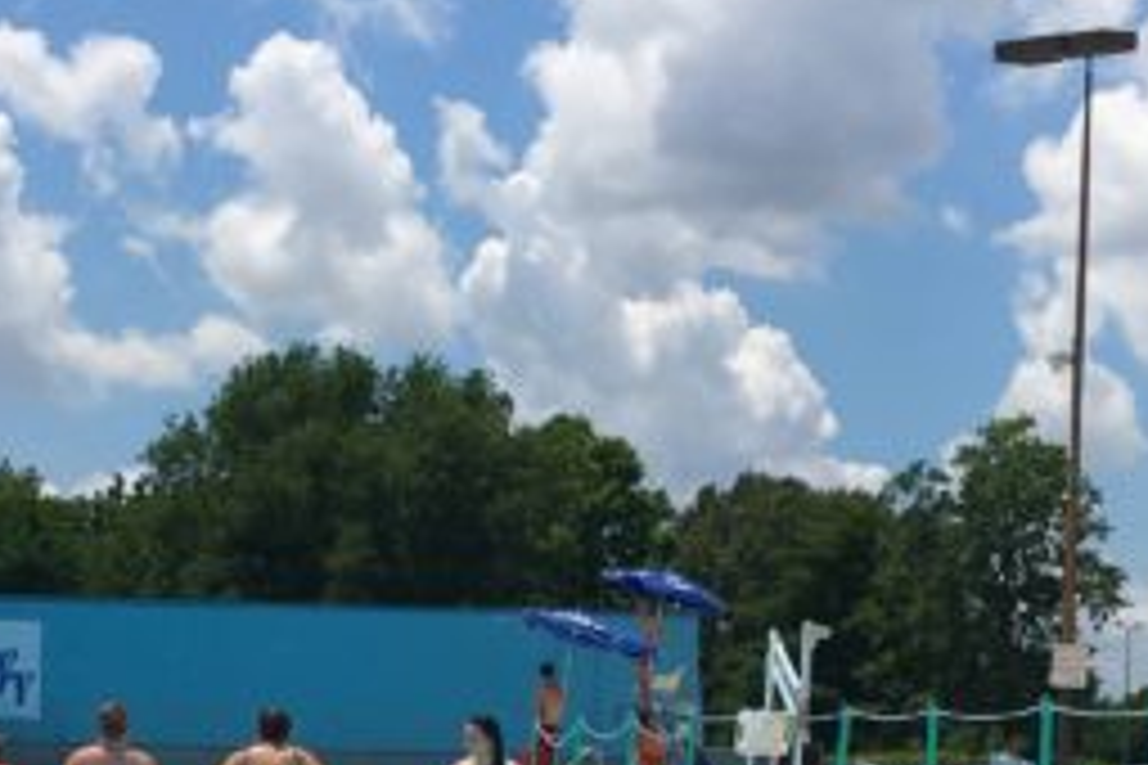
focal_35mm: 91
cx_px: 630
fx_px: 2902
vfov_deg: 14.3
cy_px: 1048
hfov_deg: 22.4
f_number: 2.2
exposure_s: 1/4525
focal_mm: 4.15
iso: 25
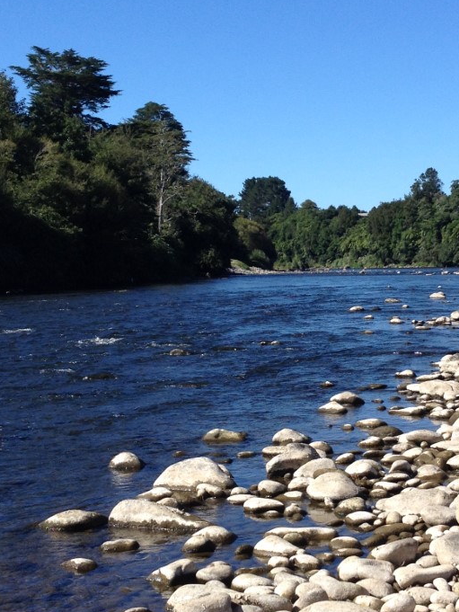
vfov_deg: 26.3
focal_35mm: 74
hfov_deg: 19.8
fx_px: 1308
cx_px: 311
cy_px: 262
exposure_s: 1/1623
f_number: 2.4
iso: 50
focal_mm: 4.28
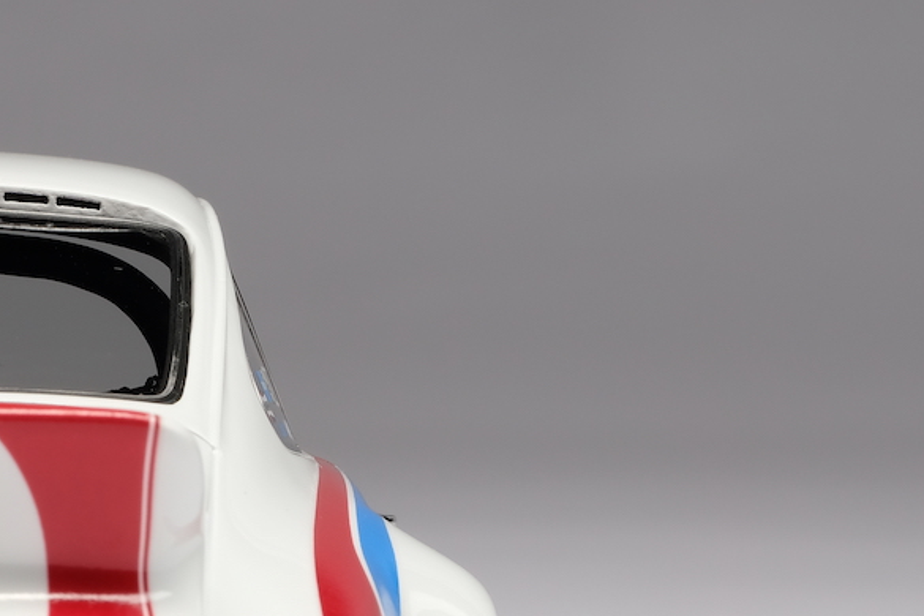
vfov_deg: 6.4
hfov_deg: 9.5
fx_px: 5467
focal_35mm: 213
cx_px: -193
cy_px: 562
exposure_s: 1/160
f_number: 20
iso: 200
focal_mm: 55
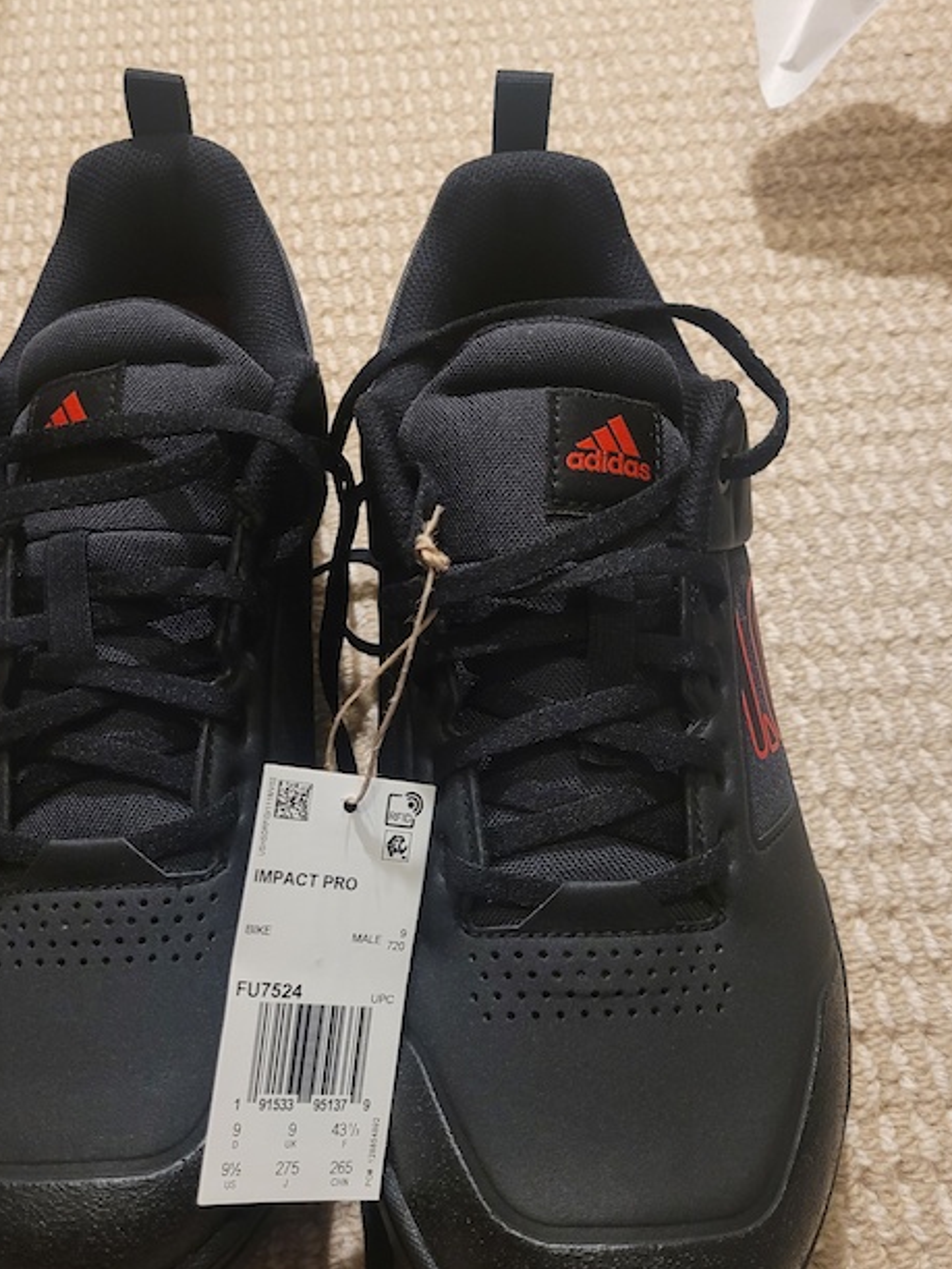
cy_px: 647
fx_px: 1247
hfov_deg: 41.5
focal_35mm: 34
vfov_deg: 54.0
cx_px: 361
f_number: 1.8
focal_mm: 5.4
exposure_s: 1/30
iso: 640
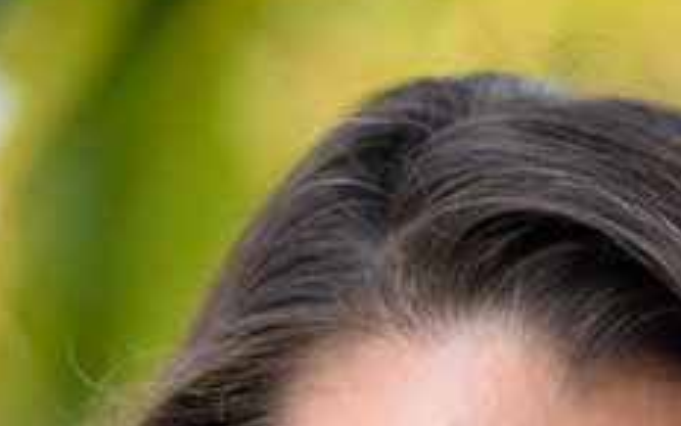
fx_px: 3526
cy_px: 1230
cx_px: 503
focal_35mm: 190
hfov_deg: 11.0
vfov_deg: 6.4
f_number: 1.2
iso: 64
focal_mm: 50
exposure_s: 1/1000
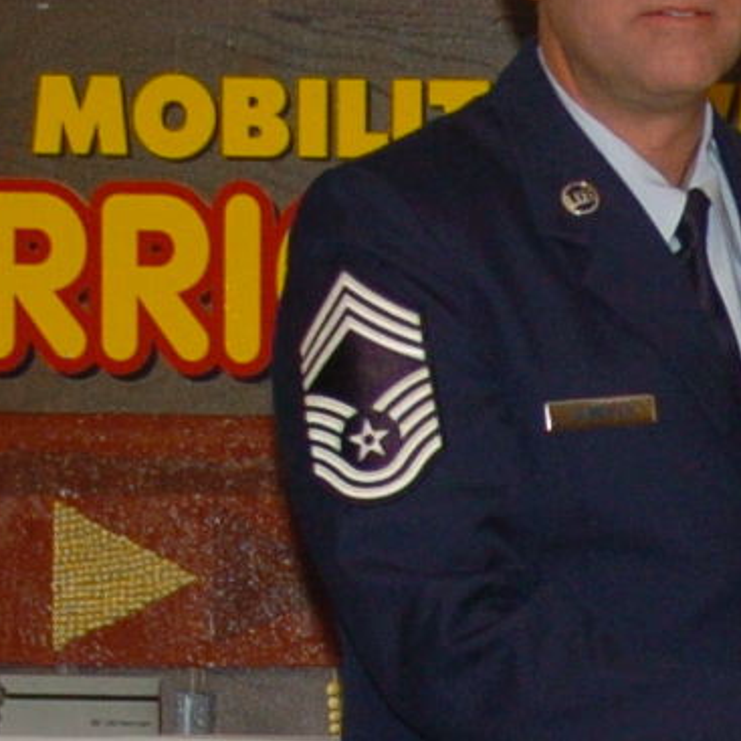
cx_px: 1195
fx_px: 5591
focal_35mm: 231
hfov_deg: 7.4
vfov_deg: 7.5
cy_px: 1050
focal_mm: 27
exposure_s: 1/60
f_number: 4.5
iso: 320
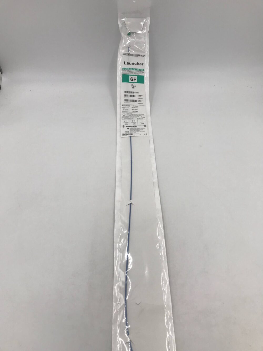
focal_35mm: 28
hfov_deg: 49.8
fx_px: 284
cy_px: 176
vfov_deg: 63.4
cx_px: 132
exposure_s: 1/435
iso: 20
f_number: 1.8
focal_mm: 3.99
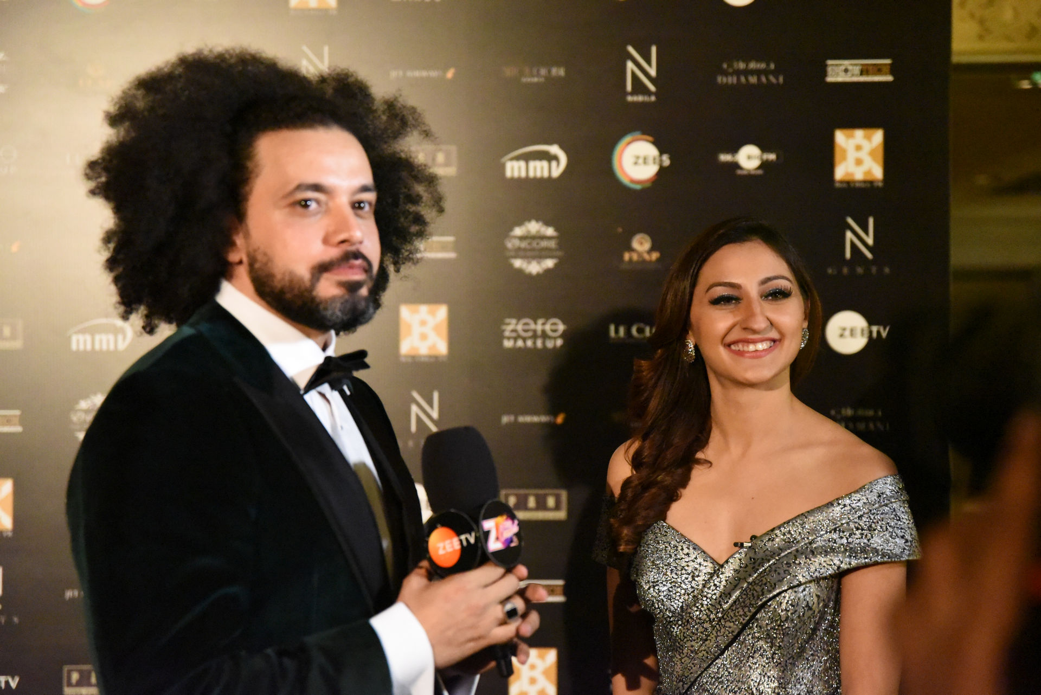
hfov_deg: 32.4
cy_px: 348
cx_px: 520
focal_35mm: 62
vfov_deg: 21.9
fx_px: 1794
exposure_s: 1/800
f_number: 3.2
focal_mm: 62
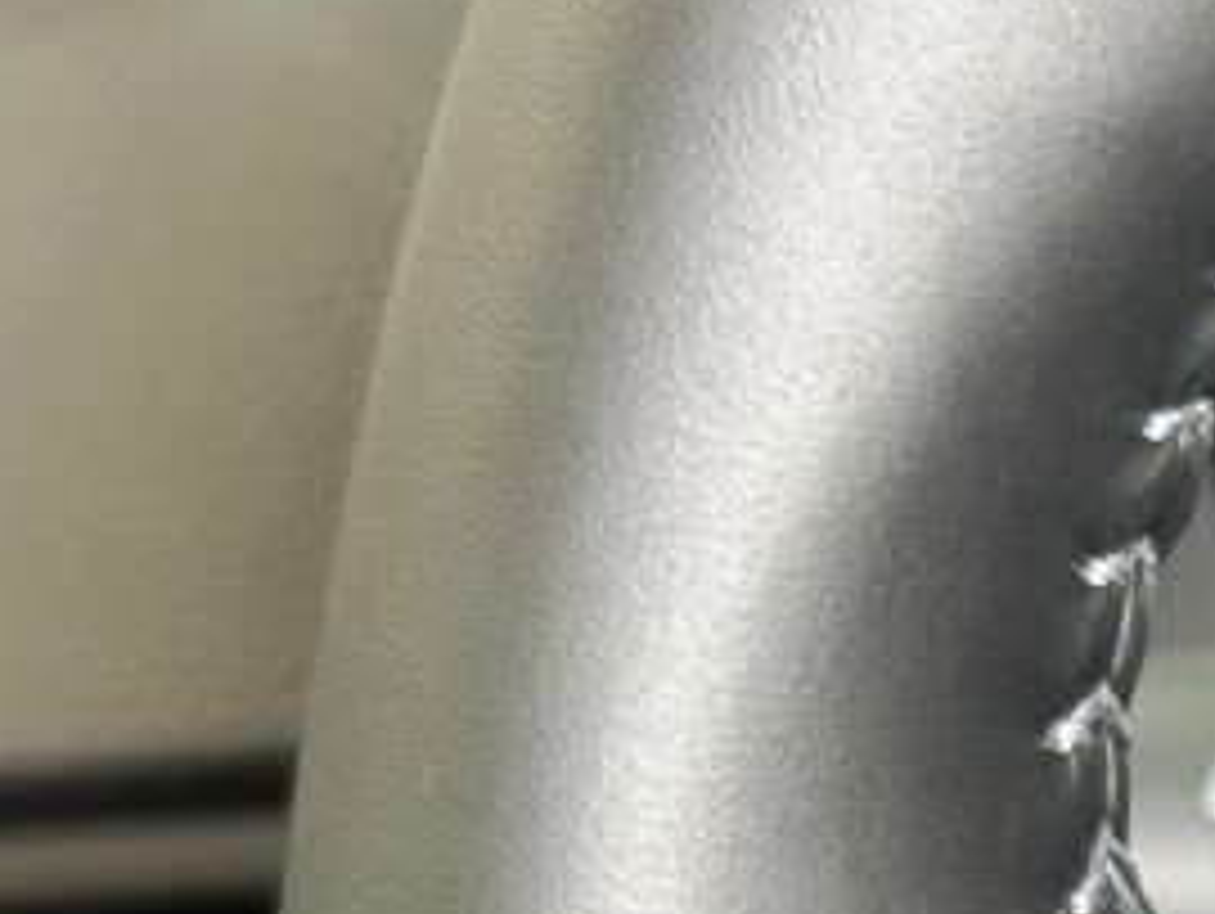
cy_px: 1702
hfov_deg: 10.3
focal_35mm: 182
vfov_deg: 7.9
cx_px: 2115
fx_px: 6394
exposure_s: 1/40
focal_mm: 6.86
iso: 400
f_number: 1.78
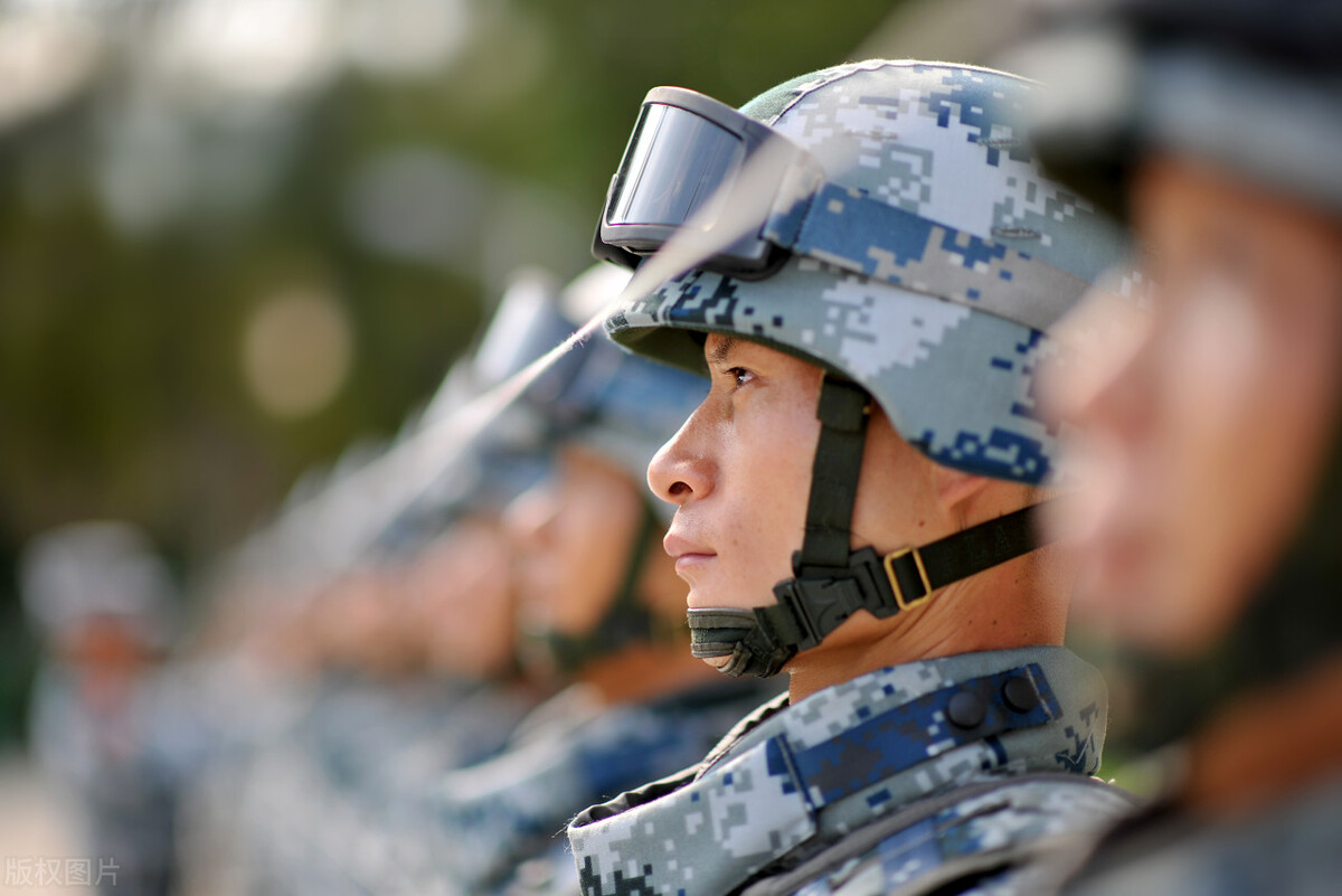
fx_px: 3170
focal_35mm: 85
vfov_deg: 16.1
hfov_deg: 23.9
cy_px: 448
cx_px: 671
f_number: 1.4
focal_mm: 85
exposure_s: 1/1000
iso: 80
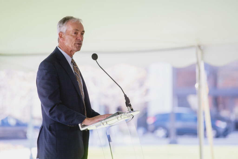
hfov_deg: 10.3
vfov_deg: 6.9
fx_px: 1322
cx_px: 119
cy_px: 80
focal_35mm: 200
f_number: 4
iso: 800
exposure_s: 1/500
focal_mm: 200
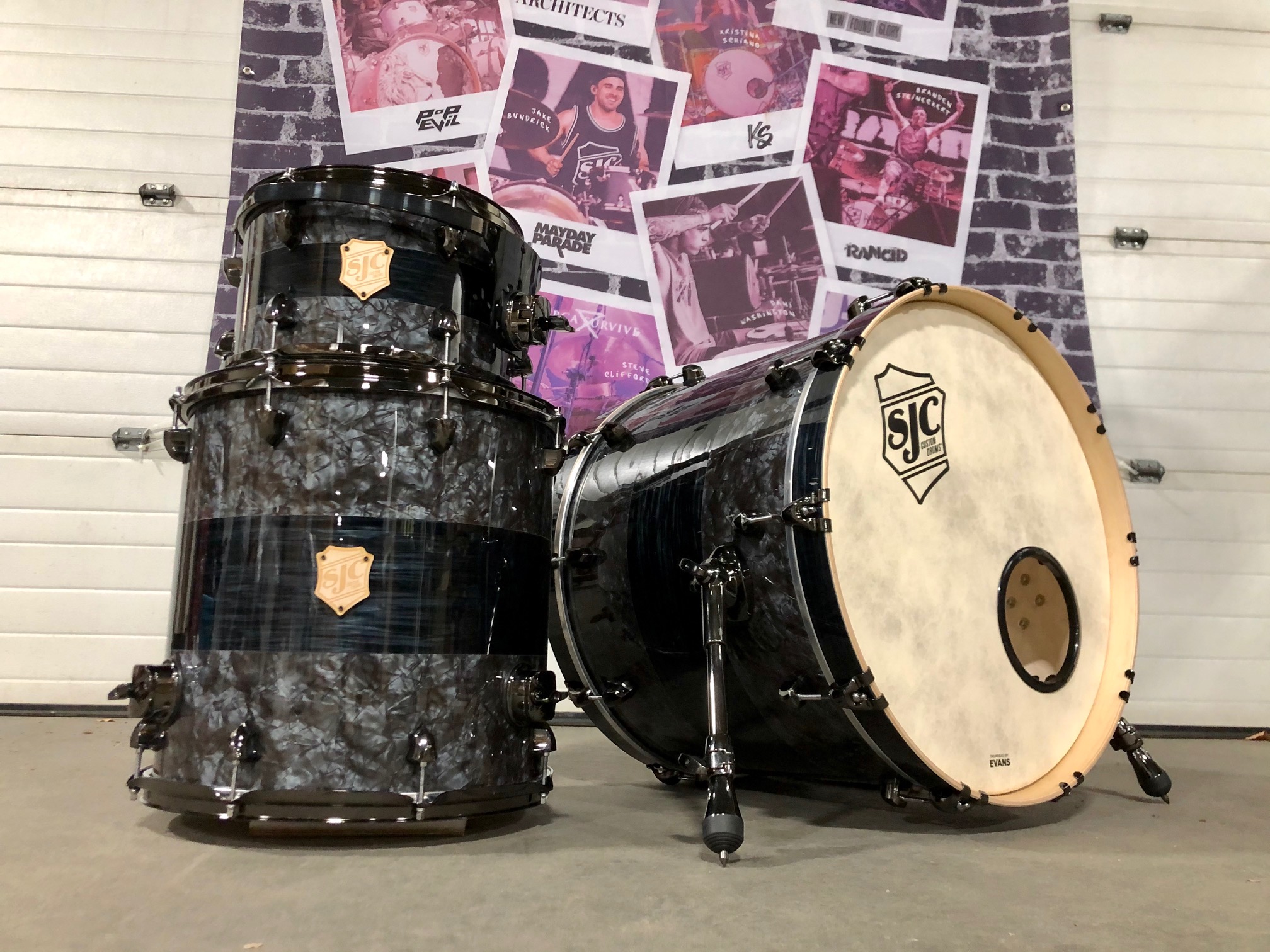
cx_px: 635
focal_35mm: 28
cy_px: 476
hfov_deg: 63.4
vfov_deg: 49.7
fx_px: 1027
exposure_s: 1/15
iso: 100
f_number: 1.8
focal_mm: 4
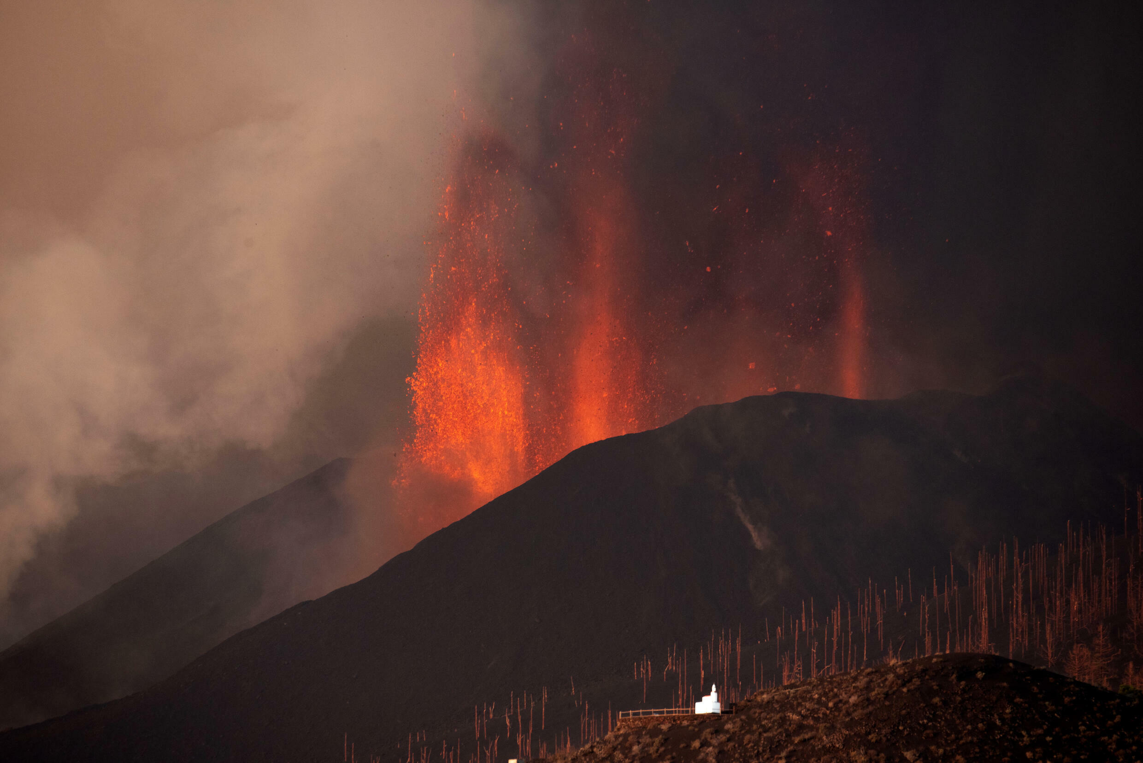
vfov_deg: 3.4
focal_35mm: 400
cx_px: 572
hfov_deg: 5.2
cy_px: 382
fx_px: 12705
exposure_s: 1/160
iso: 640
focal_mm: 400
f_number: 9
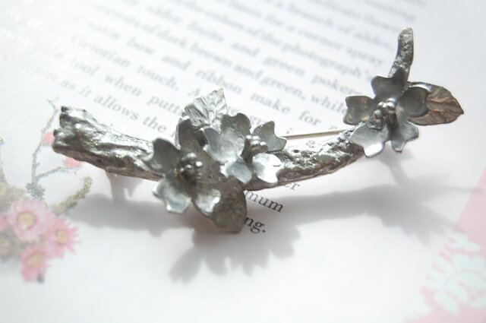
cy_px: 162
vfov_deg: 17.4
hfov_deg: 26.0
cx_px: 243
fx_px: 1052
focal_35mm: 78
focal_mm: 52
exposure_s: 1/40
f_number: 5.6
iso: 200
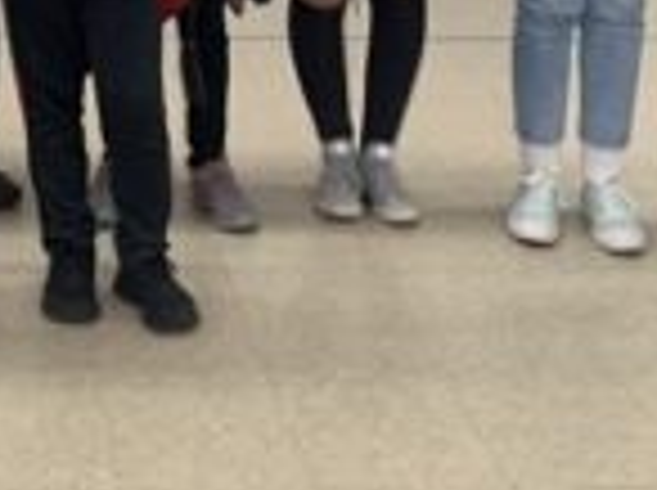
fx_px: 2027
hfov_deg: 17.8
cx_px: -40
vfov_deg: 12.7
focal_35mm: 107
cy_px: -369
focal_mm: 4.25
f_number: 1.8
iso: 125
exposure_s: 1/60
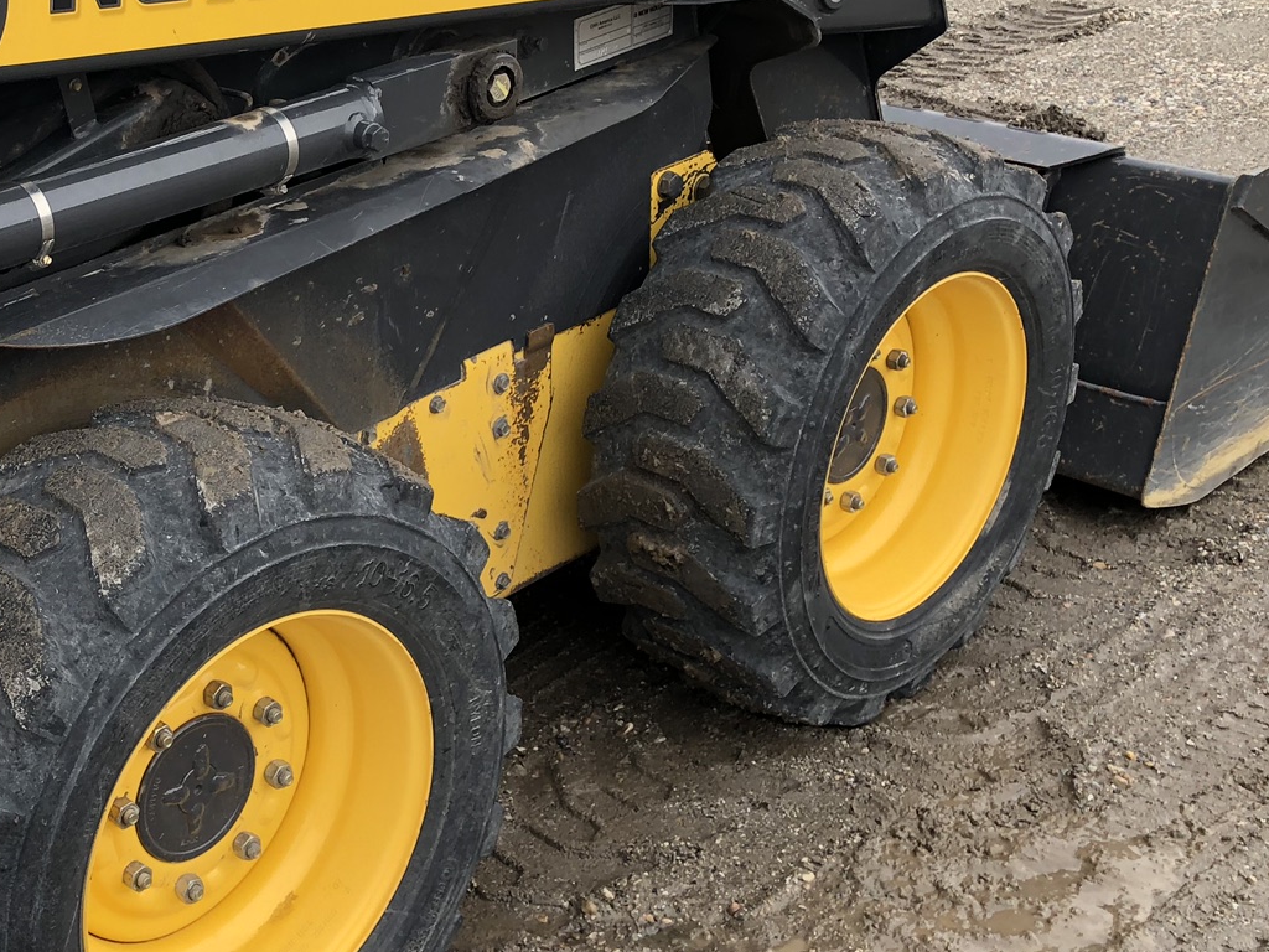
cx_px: 102
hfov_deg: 32.5
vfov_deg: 26.0
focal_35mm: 56
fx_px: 2053
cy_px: 373
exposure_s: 1/225
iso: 20
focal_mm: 3.99
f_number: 1.8
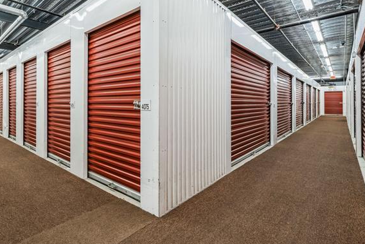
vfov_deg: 64.1
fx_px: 193
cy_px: 99
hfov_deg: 85.9
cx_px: 147
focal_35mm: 19
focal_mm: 10
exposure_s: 1/10
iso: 250
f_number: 7.1
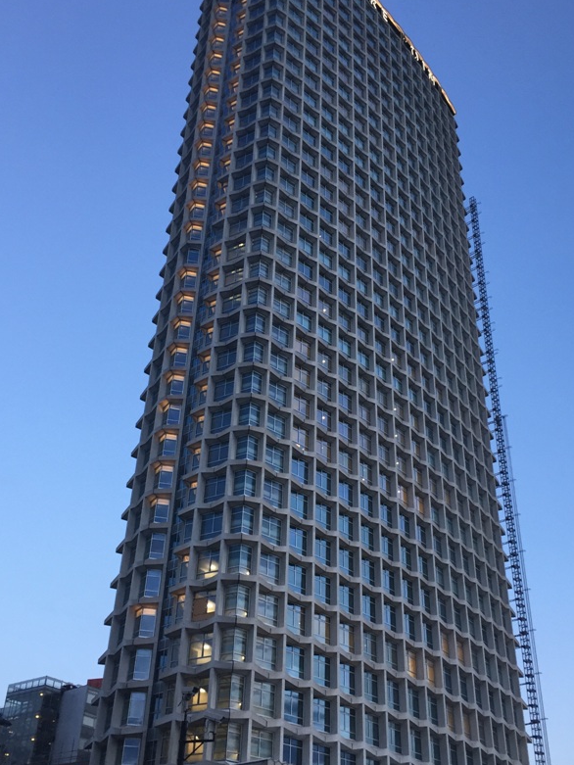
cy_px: 426
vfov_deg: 48.9
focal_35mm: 38
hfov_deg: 37.7
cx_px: 278
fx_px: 840
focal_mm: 4.15
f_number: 2.2
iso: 40
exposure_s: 1/33
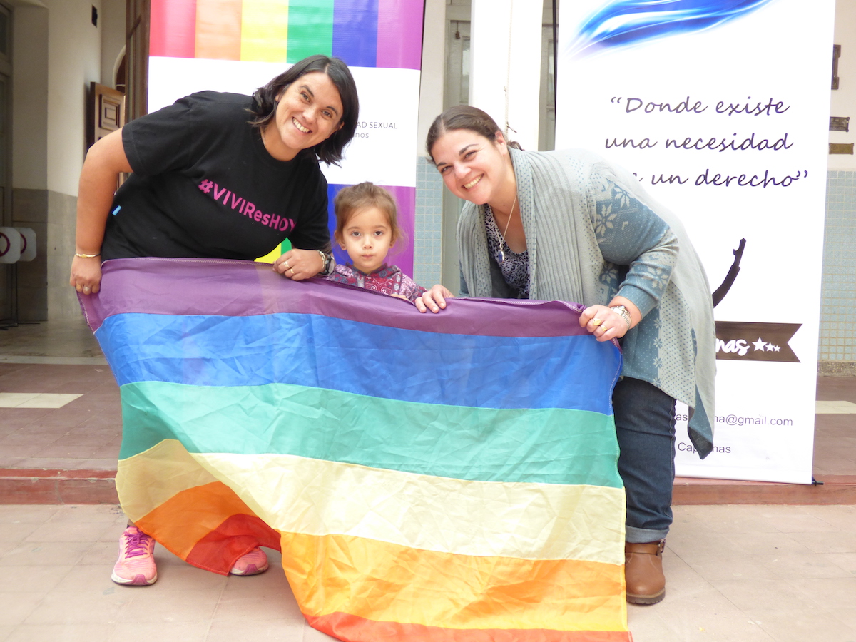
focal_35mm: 36
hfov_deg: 51.4
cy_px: 321
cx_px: 428
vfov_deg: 39.7
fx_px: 890
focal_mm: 6.47
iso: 250
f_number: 3.5
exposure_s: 1/250
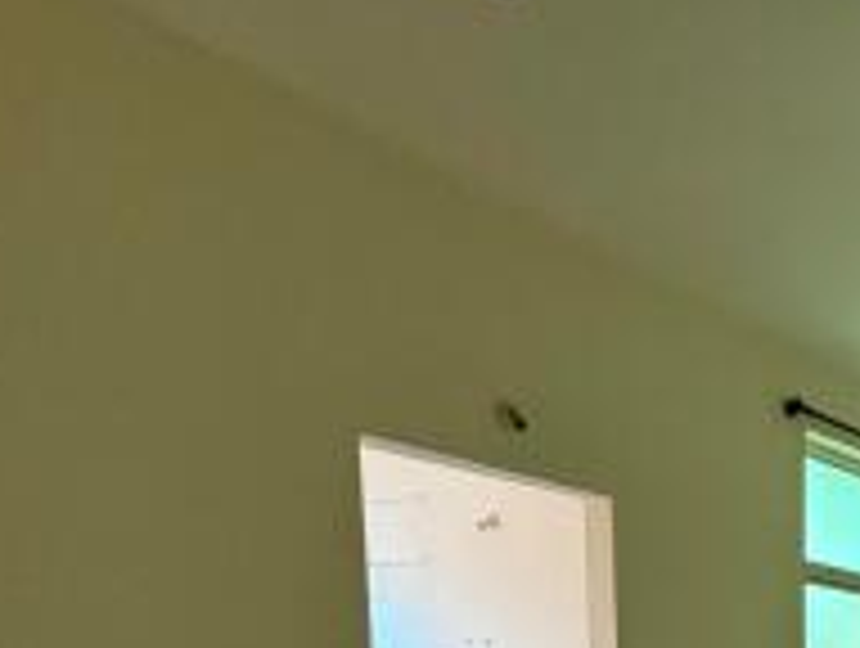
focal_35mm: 39
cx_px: 1096
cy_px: 855
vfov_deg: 29.3
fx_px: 971
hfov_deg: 34.8
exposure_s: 1/99
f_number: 2.2
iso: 250
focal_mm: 2.22
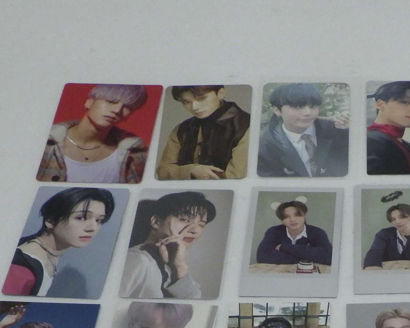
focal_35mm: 85
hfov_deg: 21.5
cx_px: 436
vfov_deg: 16.8
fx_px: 1031
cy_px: 458
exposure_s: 1/200
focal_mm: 5
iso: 400
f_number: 4.2
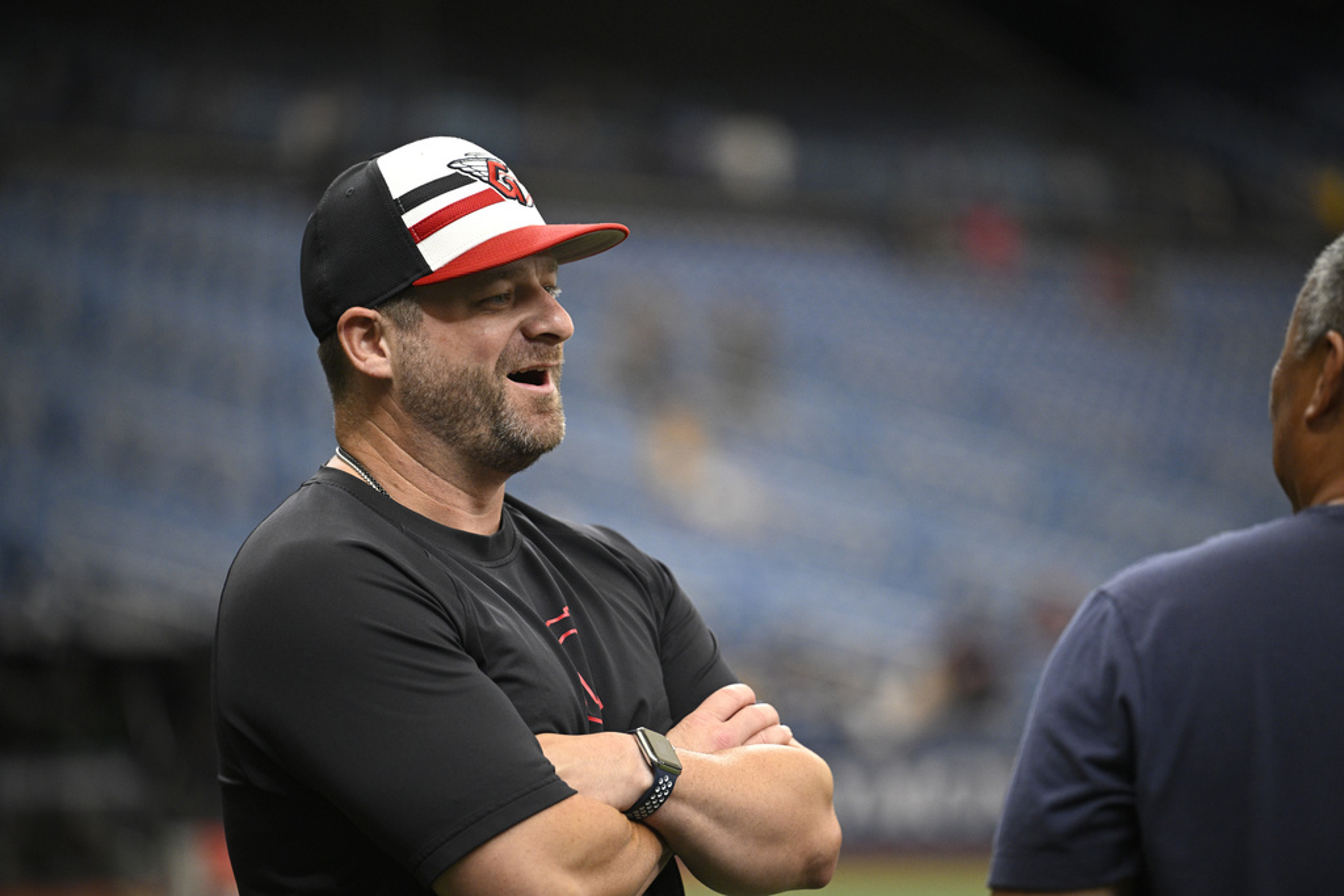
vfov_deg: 6.9
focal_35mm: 200
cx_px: 672
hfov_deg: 10.3
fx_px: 7467
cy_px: 448
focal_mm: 200
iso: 2000
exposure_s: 1/1250
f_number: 2.8
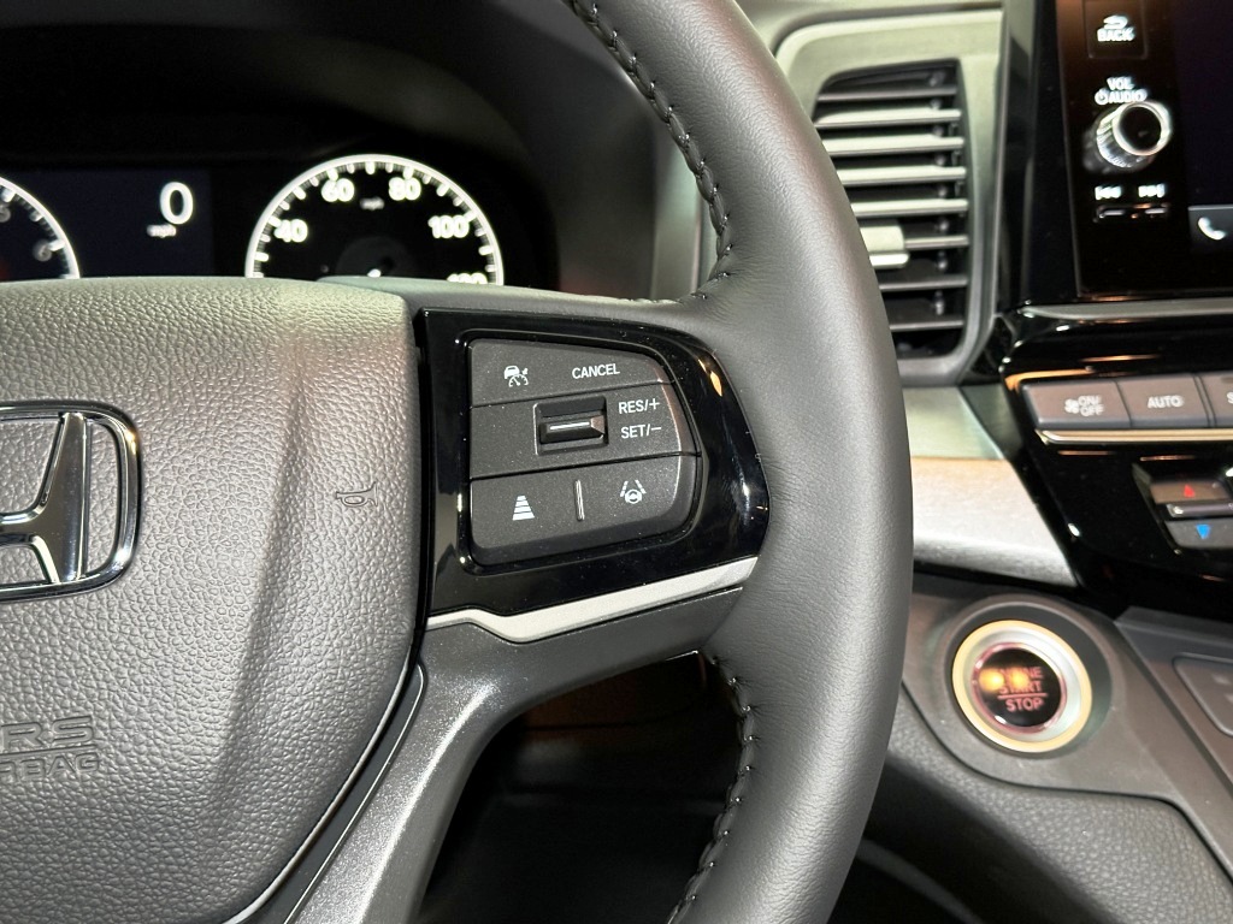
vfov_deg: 30.3
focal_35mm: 48
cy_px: 462
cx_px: 616
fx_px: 1710
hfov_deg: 39.7
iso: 500
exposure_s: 1/30
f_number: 1.78
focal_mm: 6.86
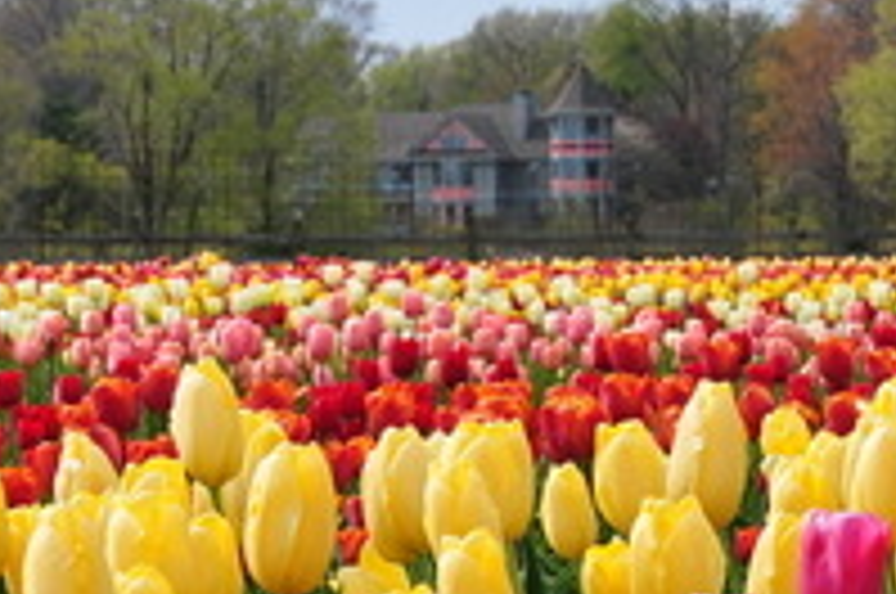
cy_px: 506
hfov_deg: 8.6
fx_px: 5988
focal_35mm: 241
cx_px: 468
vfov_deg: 5.7
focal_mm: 40
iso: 200
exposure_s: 1/400
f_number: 9
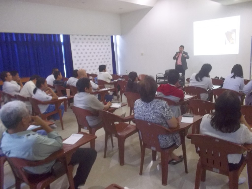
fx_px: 211
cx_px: 126
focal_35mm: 29
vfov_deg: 48.3
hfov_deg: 61.6
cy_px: 94
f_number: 3.3
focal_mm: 4.1
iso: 306
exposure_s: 1/8
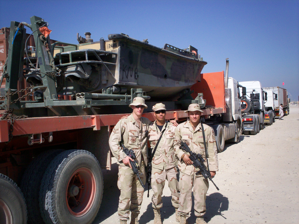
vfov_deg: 39.7
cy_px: 112
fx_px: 311
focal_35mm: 36
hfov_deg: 51.4
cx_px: 150
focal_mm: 6
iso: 100
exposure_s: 1/754
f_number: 4.5
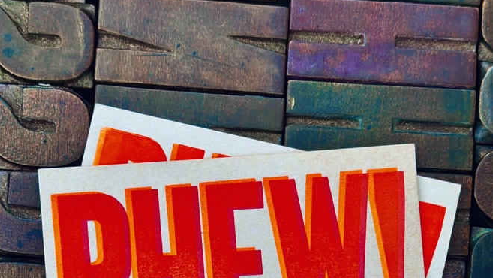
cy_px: 309
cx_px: 247
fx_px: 915
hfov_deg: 30.1
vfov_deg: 16.7
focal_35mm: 70
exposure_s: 1/935
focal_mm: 6.86
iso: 80
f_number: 1.78
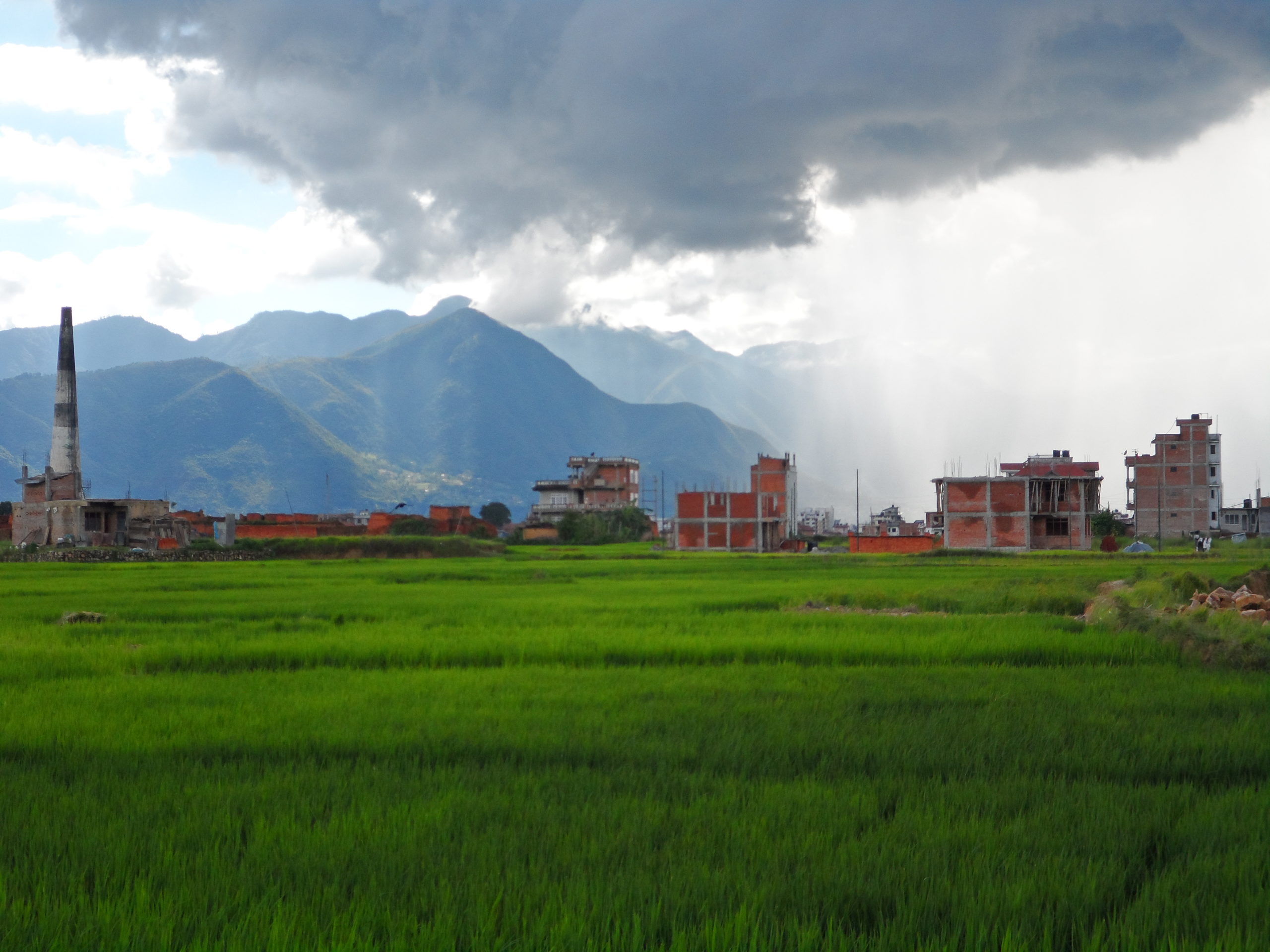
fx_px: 2458
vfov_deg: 21.9
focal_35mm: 67
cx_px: 635
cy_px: 476
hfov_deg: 29.0
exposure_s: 1/350
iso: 80
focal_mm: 12
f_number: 4.1
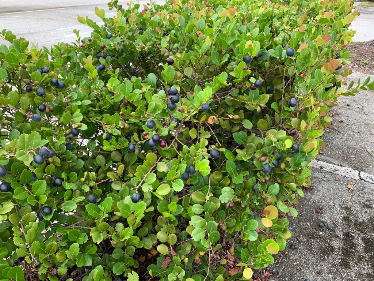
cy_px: 140
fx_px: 281
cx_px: 187
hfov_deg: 67.3
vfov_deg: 53.1
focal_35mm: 26
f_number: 1.8
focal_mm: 4.25
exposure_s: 1/350
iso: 25
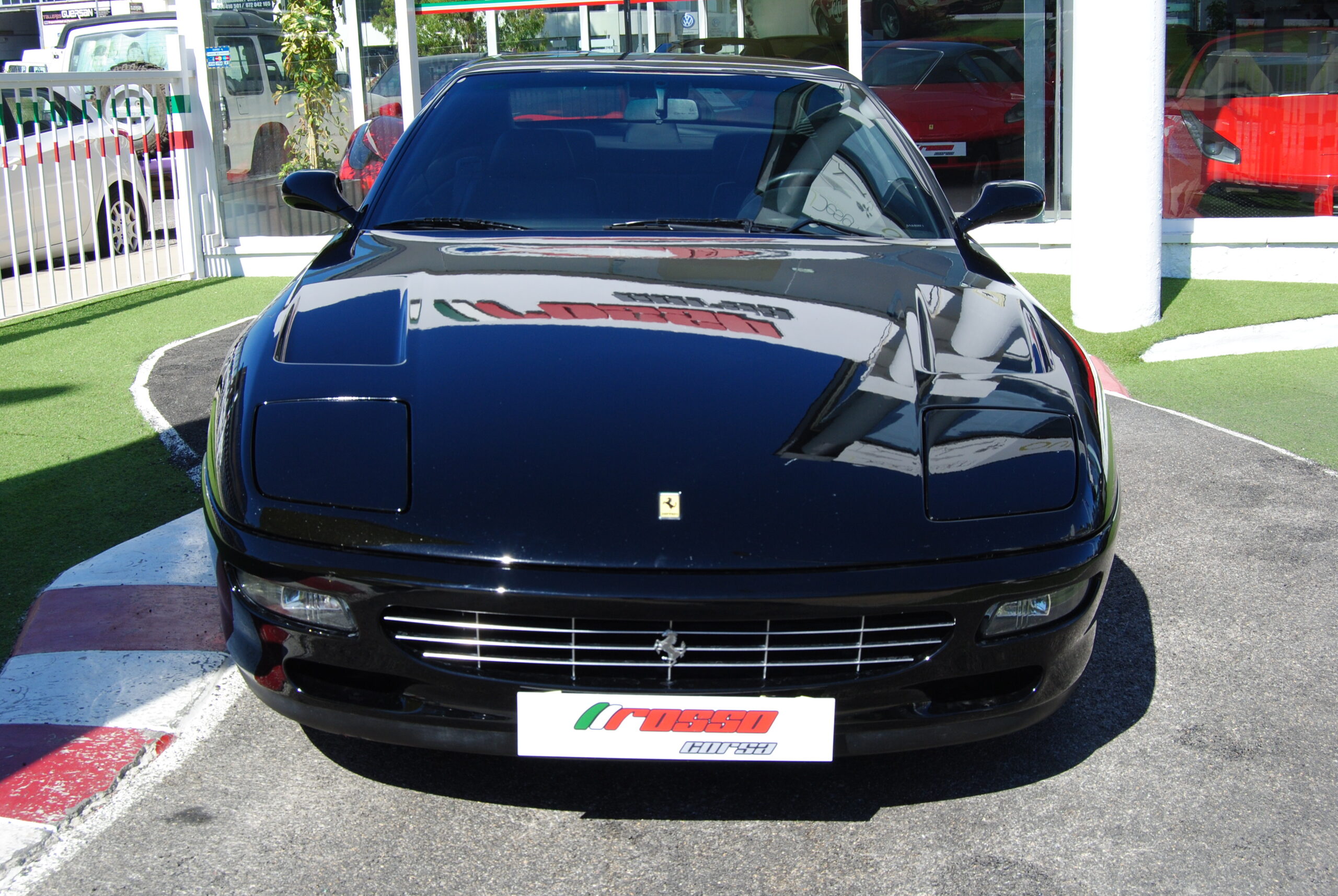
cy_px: 448
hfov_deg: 43.6
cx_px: 669
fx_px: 1675
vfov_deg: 29.9
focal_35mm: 45
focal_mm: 30
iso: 200
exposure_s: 1/250
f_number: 10
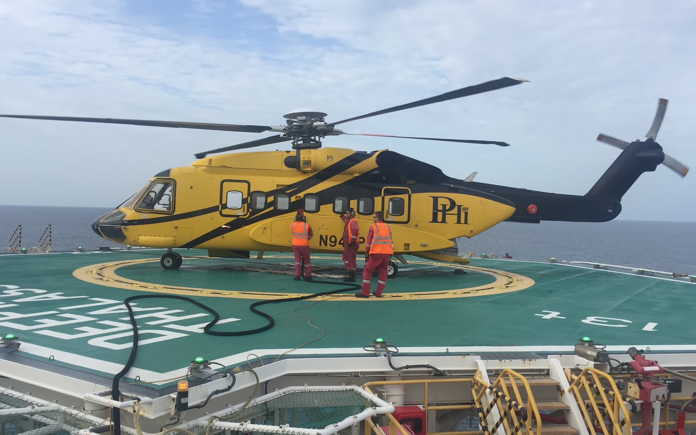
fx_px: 607
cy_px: 240
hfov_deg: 59.6
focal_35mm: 32
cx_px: 341
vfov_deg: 39.4
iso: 32
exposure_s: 1/1014
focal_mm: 4.15
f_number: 2.2
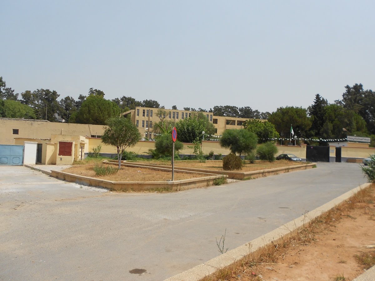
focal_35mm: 26
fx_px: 282
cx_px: 188
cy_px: 140
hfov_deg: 67.3
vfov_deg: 53.1
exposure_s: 1/1250
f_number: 3.2
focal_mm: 4.6
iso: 80
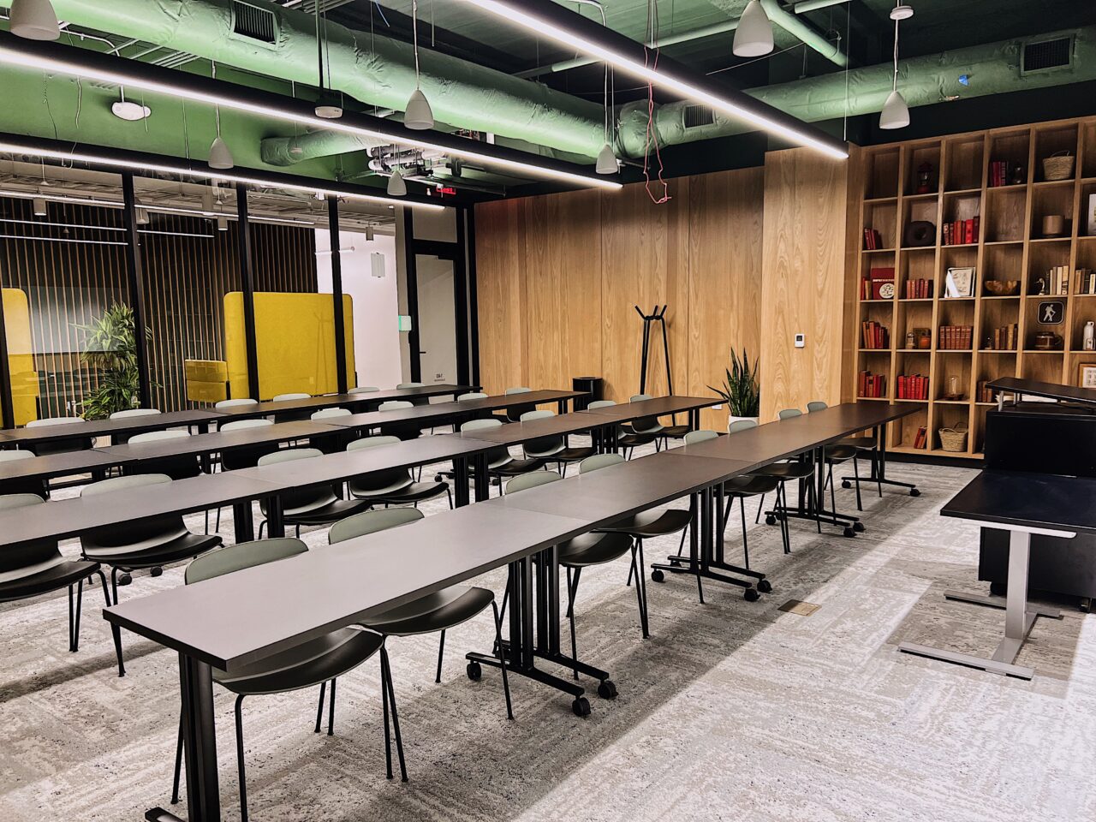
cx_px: 548
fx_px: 823
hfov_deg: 67.3
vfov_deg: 53.1
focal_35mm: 26
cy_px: 411
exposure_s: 1/60
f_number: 1.5
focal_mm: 5.7
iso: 160
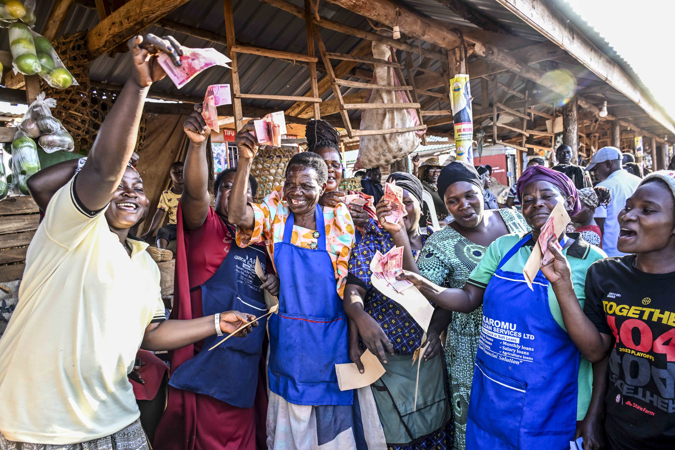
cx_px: 338
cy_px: 240
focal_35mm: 26
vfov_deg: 49.5
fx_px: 487
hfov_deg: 69.4
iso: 720
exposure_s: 1/320
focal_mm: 24
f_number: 5
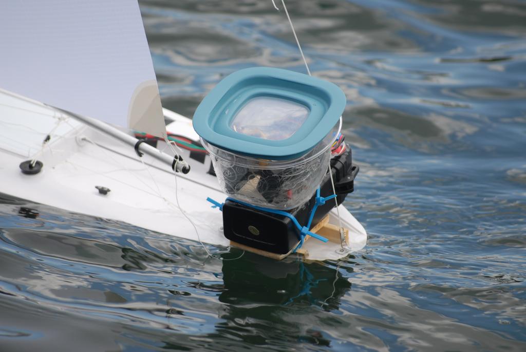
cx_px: 263
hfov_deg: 7.6
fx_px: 3949
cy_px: 176
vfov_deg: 5.1
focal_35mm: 270
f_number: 5.6
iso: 100
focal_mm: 180
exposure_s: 1/200
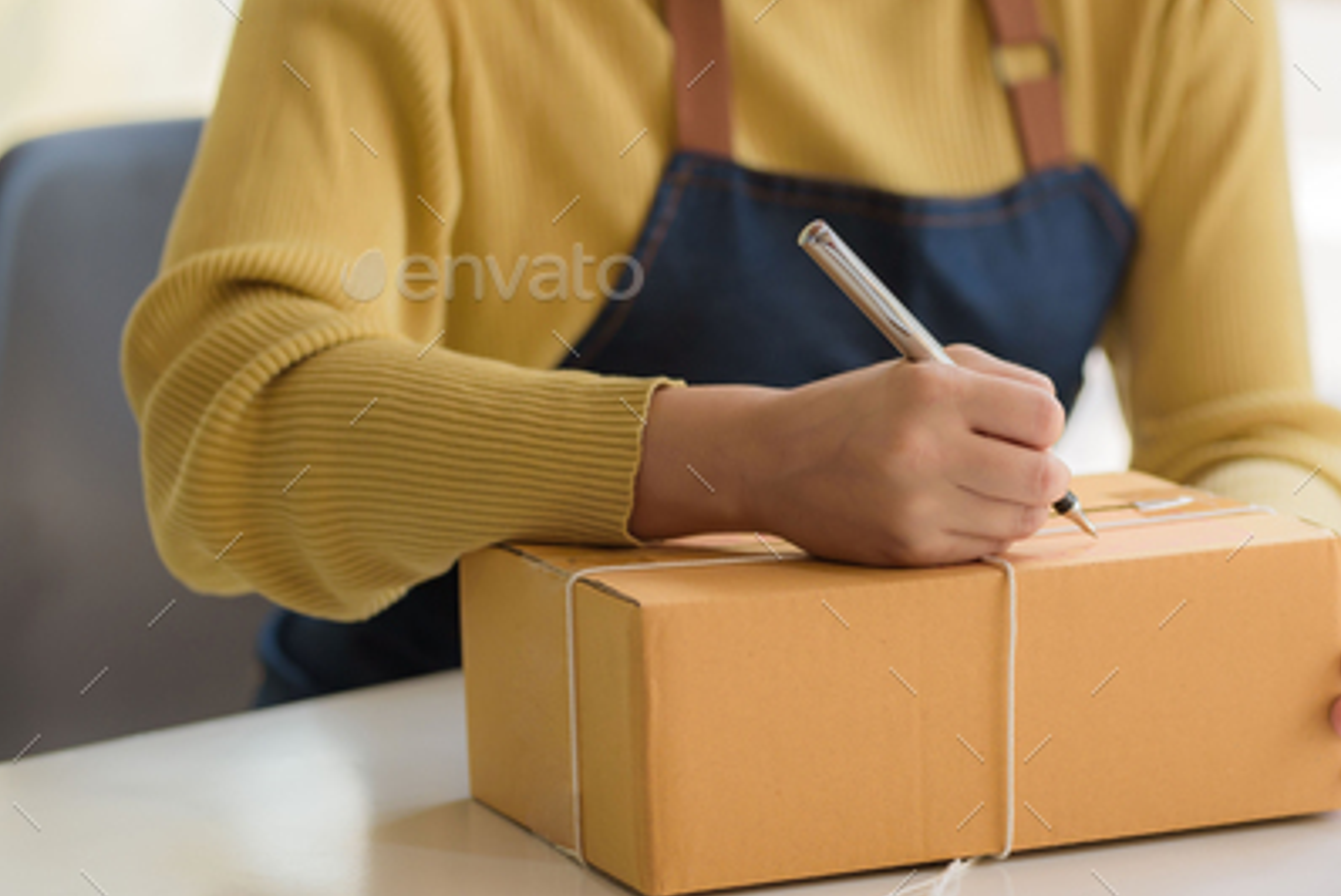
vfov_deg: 10.9
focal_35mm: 126
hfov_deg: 16.2
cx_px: 987
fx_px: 4697
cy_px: 435
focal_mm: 85
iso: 200
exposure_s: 1/250
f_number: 2.8
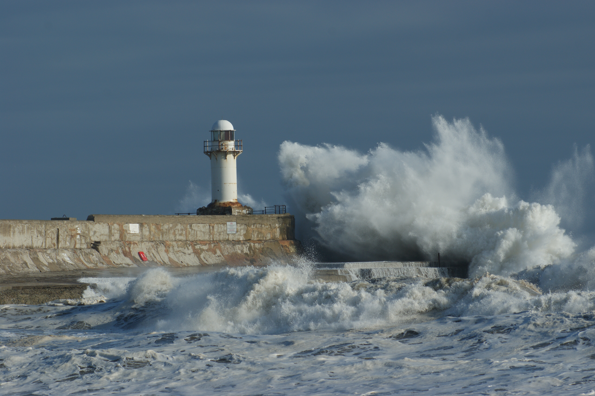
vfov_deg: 6.3
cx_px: 310
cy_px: 193
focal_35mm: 219
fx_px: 3617
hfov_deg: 9.4
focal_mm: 140
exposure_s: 1/400
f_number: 9
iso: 100
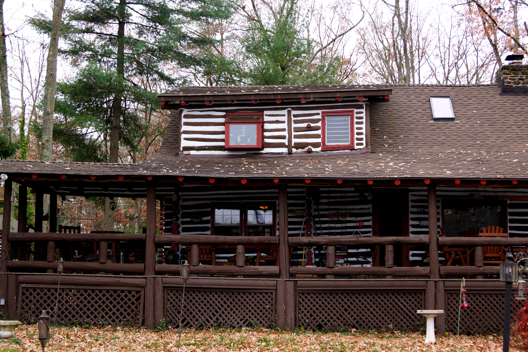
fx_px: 836
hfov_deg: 35.0
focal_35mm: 57
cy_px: 190
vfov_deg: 23.8
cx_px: 306
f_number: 5
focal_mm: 30
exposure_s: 1/80
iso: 100
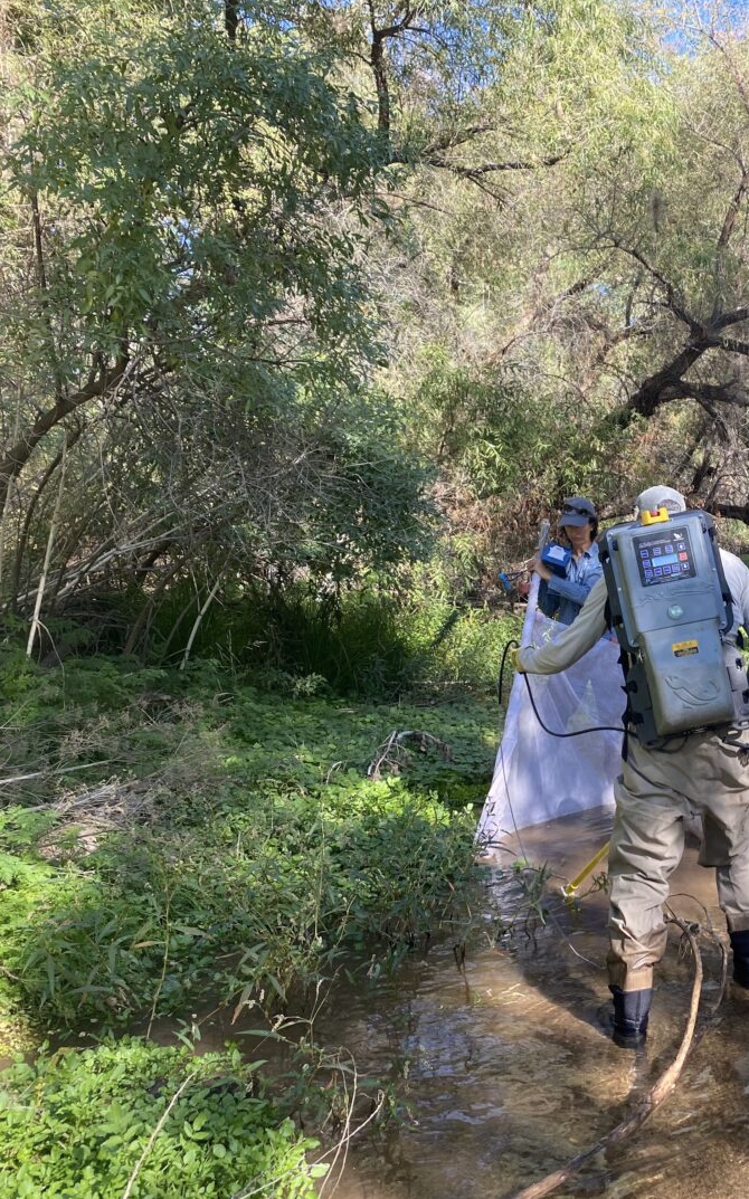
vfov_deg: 52.8
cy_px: 601
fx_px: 1209
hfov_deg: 32.5
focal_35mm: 37
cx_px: 690
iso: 32
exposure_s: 1/282
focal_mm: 4.25
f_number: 1.8
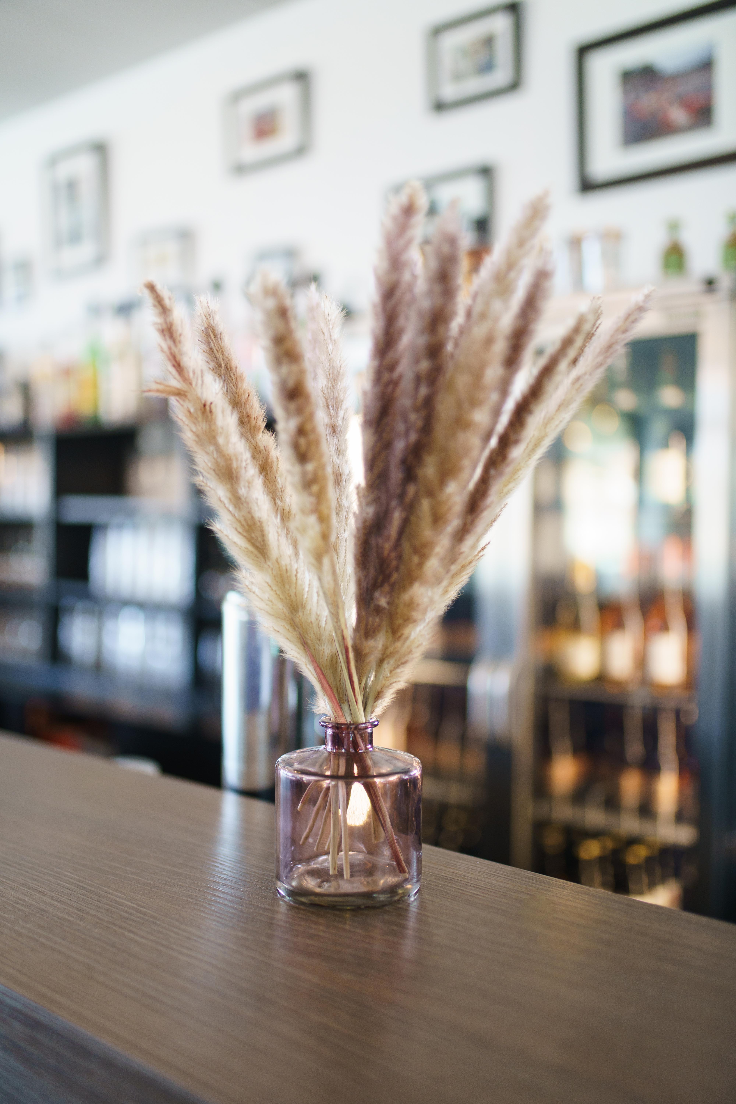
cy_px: 552
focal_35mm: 35
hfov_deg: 37.9
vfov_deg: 54.4
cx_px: 368
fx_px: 1073
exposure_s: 1/160
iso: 640
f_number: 1.4
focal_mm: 35
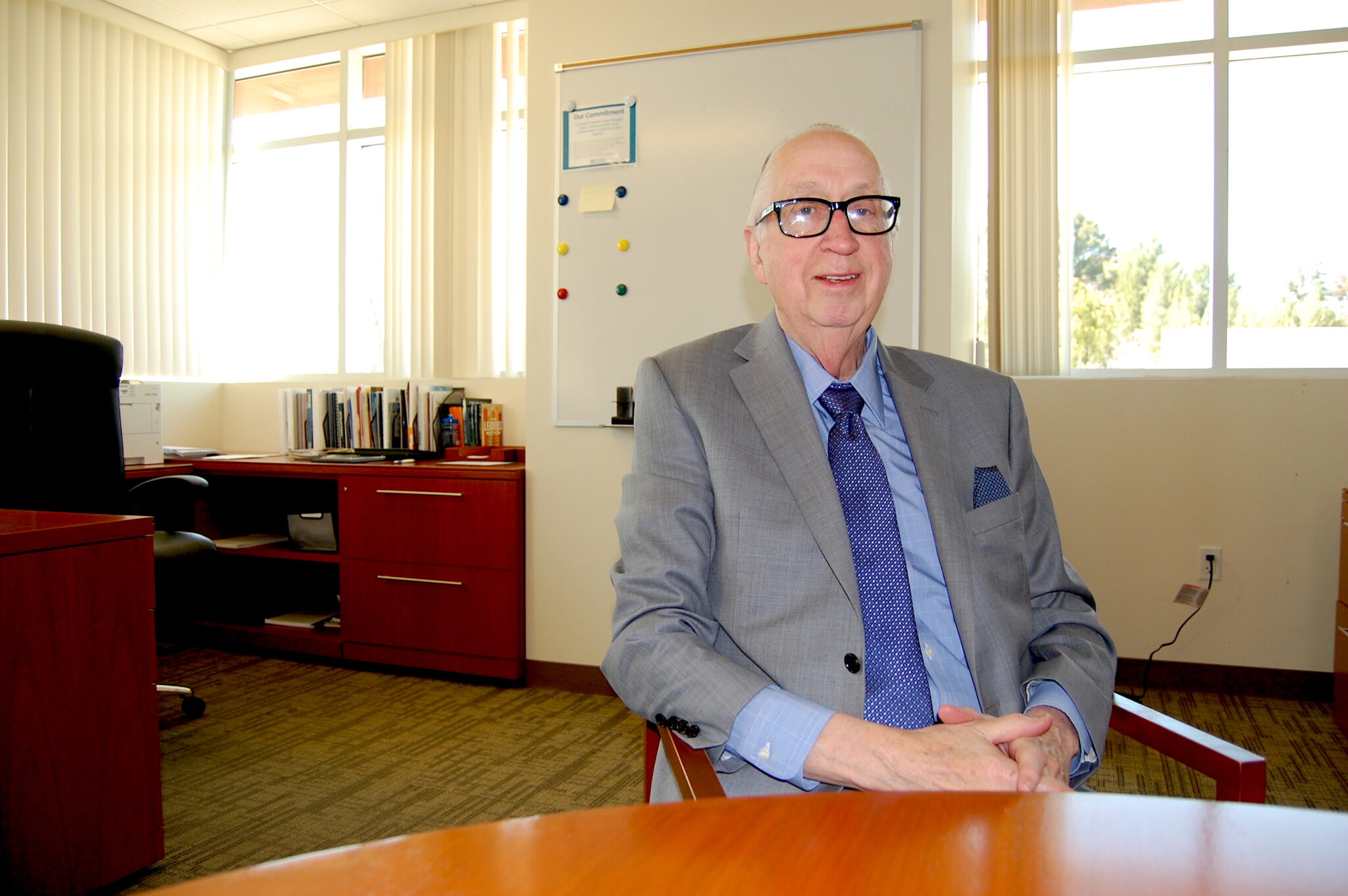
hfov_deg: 67.4
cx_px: 674
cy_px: 448
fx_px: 1010
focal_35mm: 27
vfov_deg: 47.9
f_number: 3.5
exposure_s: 1/60
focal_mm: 18
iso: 400
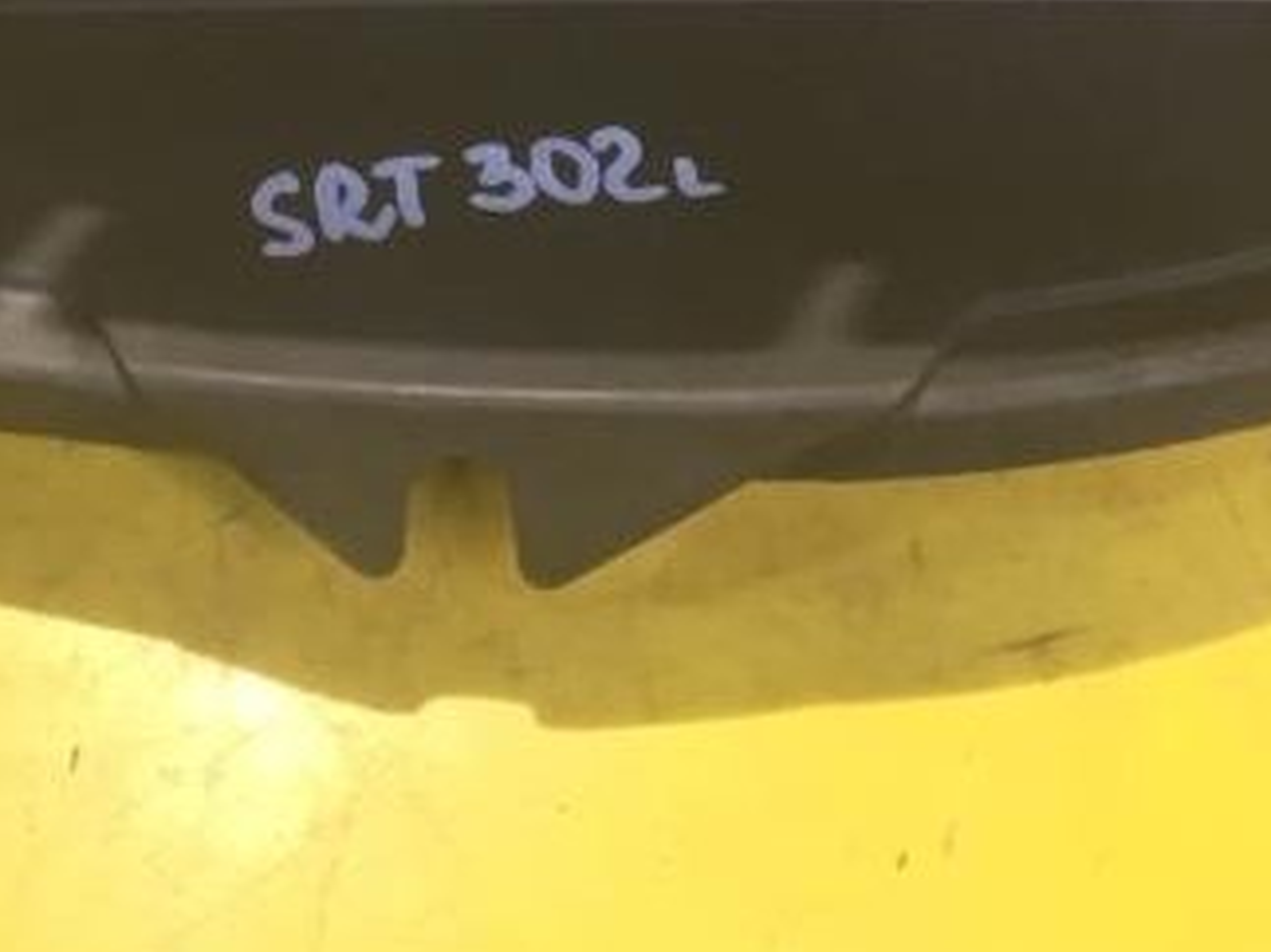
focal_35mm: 92
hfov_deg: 21.3
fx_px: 3377
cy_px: -319
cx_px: 488
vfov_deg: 15.2
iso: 100
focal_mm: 4.15
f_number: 2.2
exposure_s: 1/33
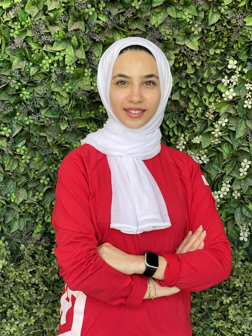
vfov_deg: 30.3
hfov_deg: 22.9
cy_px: 168
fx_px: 621
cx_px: 126
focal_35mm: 64
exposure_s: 1/121
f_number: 2.2
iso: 80
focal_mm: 7.5
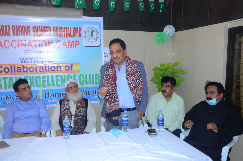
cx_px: 122
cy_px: 80
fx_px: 212
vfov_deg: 41.5
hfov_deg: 59.6
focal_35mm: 32
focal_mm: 21
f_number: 5.6
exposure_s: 1/125
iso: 1250
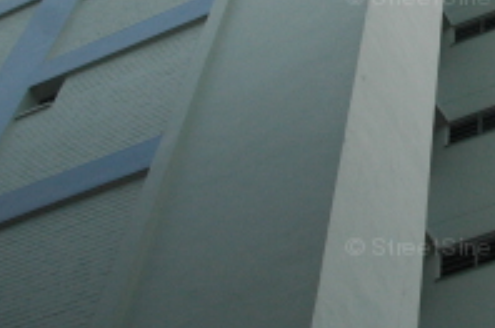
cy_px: -59
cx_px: 532
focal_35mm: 75
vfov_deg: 17.3
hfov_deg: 25.3
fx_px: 1029
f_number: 4
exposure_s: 1/8000
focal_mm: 18
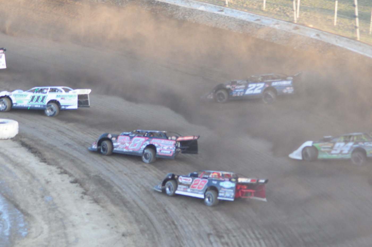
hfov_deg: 9.5
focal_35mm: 218
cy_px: 124
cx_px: 186
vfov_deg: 6.3
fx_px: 2245
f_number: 4.5
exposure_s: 1/500
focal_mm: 145
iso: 1400
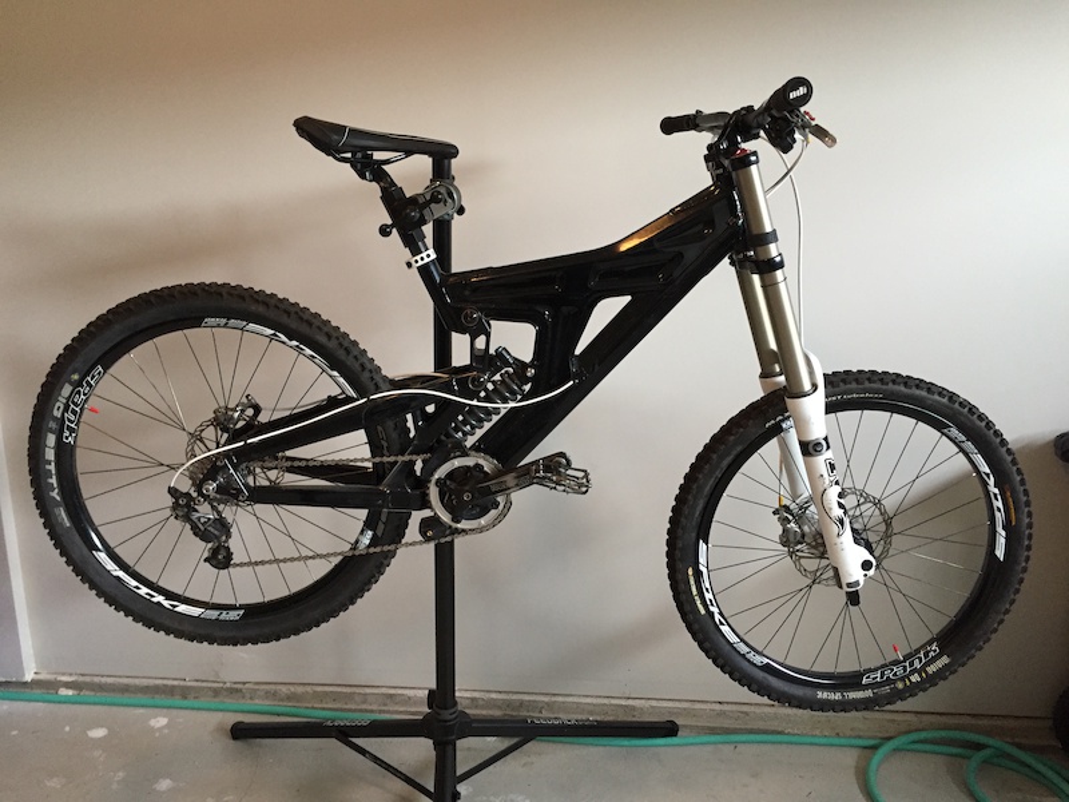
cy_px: 401
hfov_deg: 61.7
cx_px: 534
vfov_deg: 48.2
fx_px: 896
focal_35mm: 29
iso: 160
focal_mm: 4.15
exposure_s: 1/30
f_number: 2.2
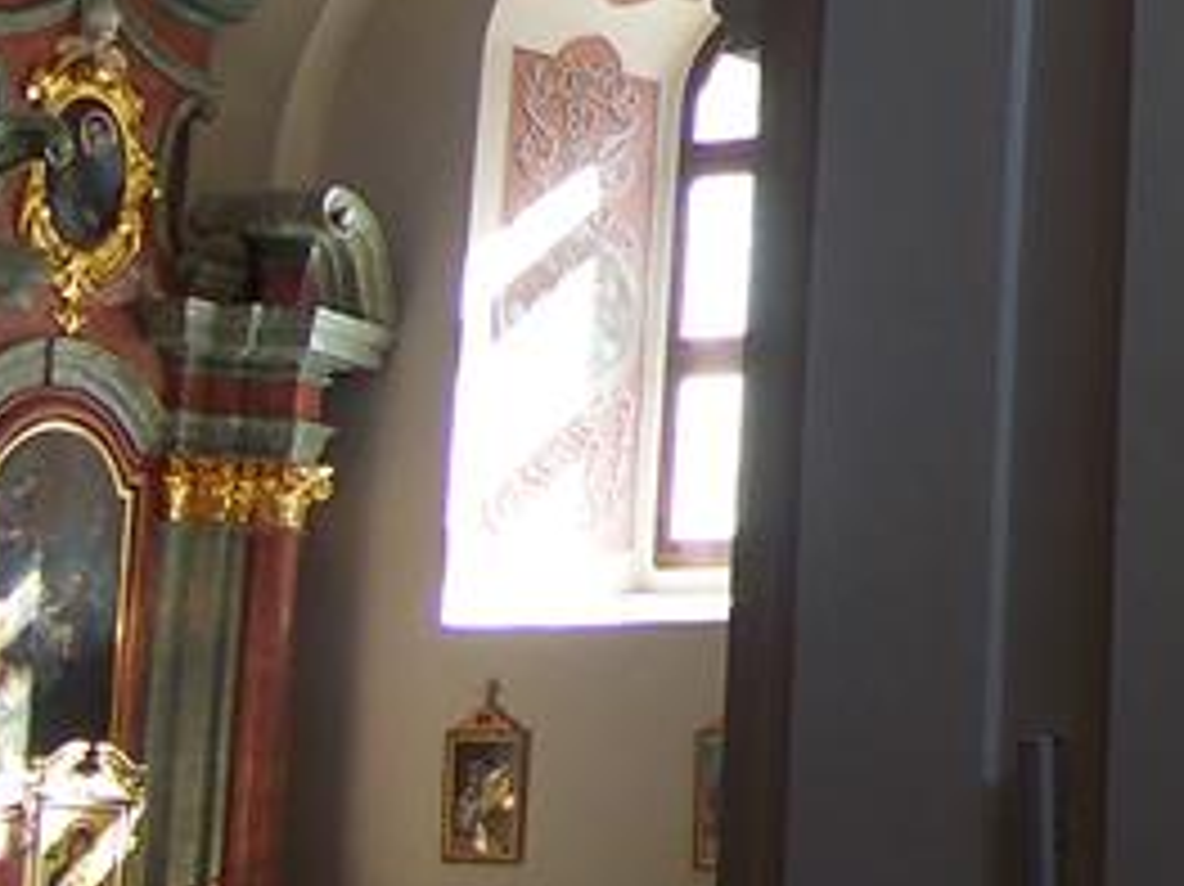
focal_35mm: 115
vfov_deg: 12.7
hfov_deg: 16.3
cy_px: -27
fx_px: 3932
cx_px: 1468
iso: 64
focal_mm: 5.85
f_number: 2.8
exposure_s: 1/30
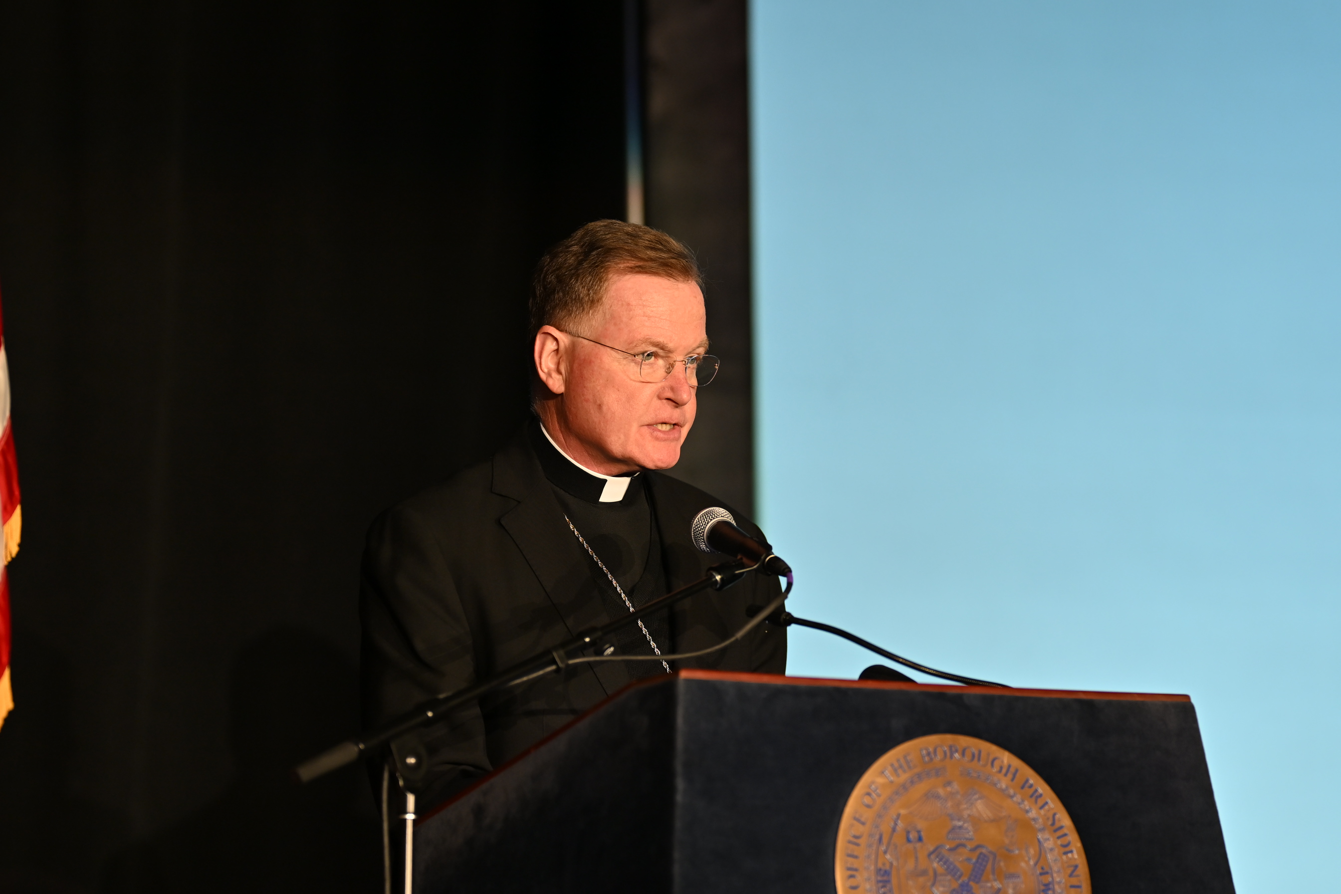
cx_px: 670
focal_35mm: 202
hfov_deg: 10.2
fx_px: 7524
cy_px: 447
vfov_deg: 6.8
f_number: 1.8
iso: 280
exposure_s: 1/200
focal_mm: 135
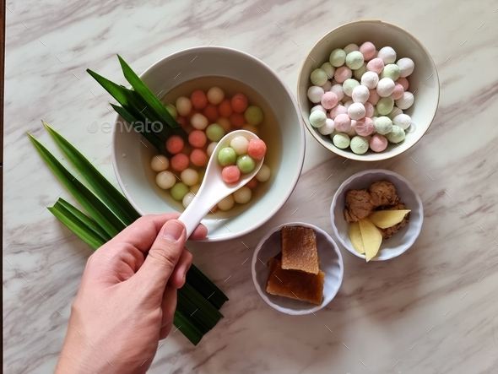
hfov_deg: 71.6
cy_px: 187
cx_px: 249
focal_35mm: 24
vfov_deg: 56.9
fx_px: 345
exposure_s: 1/120
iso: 250
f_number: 1.8
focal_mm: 6.7
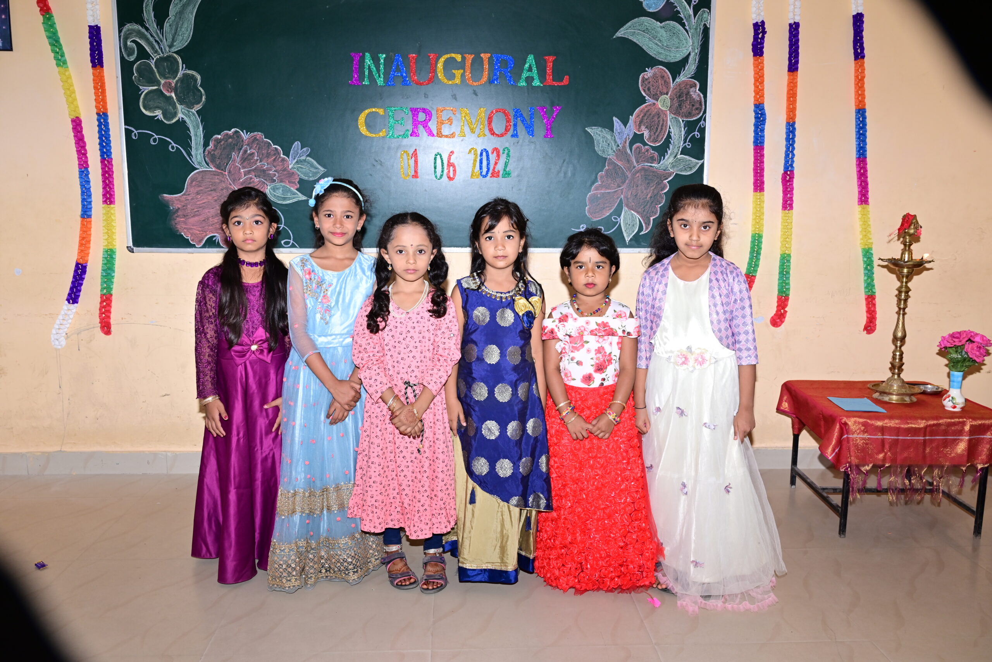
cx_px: 496
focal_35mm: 30
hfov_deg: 61.9
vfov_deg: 43.6
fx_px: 827
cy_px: 331
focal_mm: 30
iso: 500
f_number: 8
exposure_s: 1/100
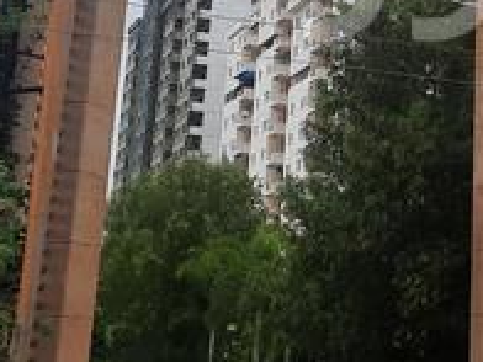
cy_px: -30
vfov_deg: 15.7
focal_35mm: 92
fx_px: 1284
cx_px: 641
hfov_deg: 19.5
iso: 32
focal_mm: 4.6
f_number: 2
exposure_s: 1/965
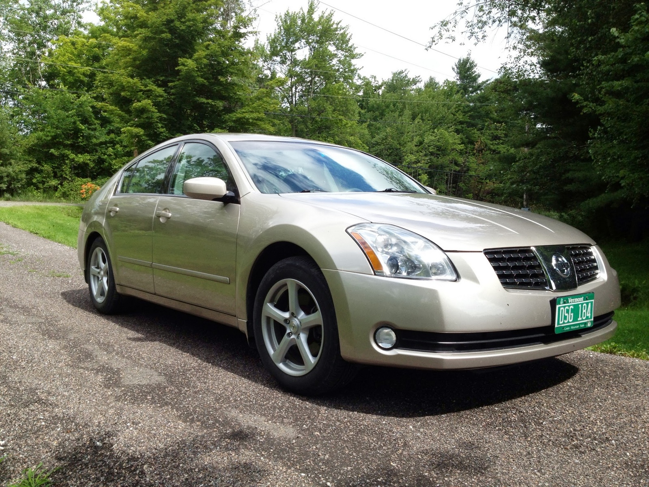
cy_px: 244
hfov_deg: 52.6
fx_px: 656
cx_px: 324
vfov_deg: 40.7
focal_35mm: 35
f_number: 2.4
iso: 64
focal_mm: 4.28
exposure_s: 1/920
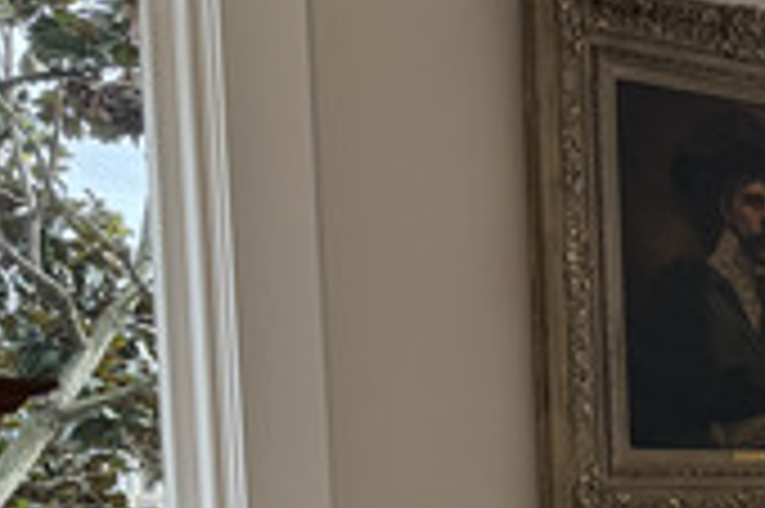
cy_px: 643
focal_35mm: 88
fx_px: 1868
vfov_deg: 14.9
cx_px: 1228
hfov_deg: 19.4
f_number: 1.78
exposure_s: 1/394
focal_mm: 6.86
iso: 80
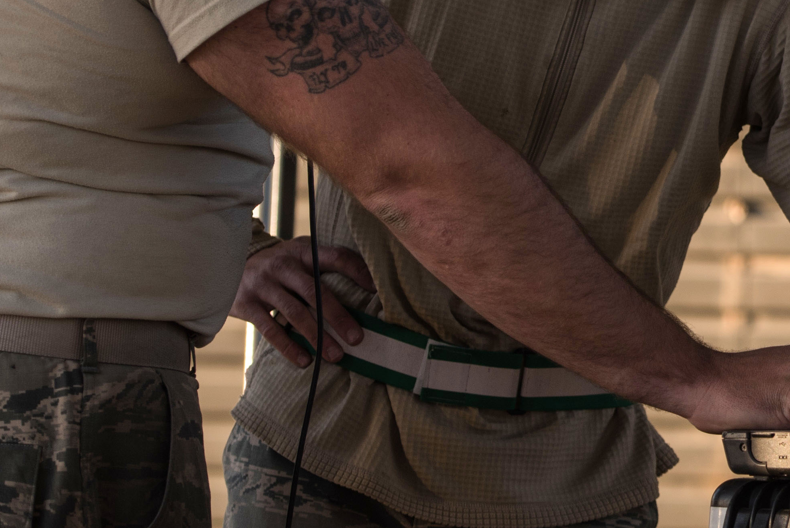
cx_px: 1122
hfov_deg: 7.0
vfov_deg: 4.7
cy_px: -140
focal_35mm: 291
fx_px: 6388
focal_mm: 95
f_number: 5.6
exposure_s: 1/250
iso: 100
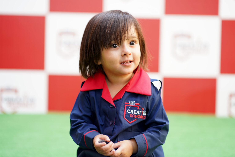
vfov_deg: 16.1
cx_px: 118
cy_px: 78
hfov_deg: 23.9
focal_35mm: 85
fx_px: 555
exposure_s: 1/100
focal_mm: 85
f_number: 2.5
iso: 125
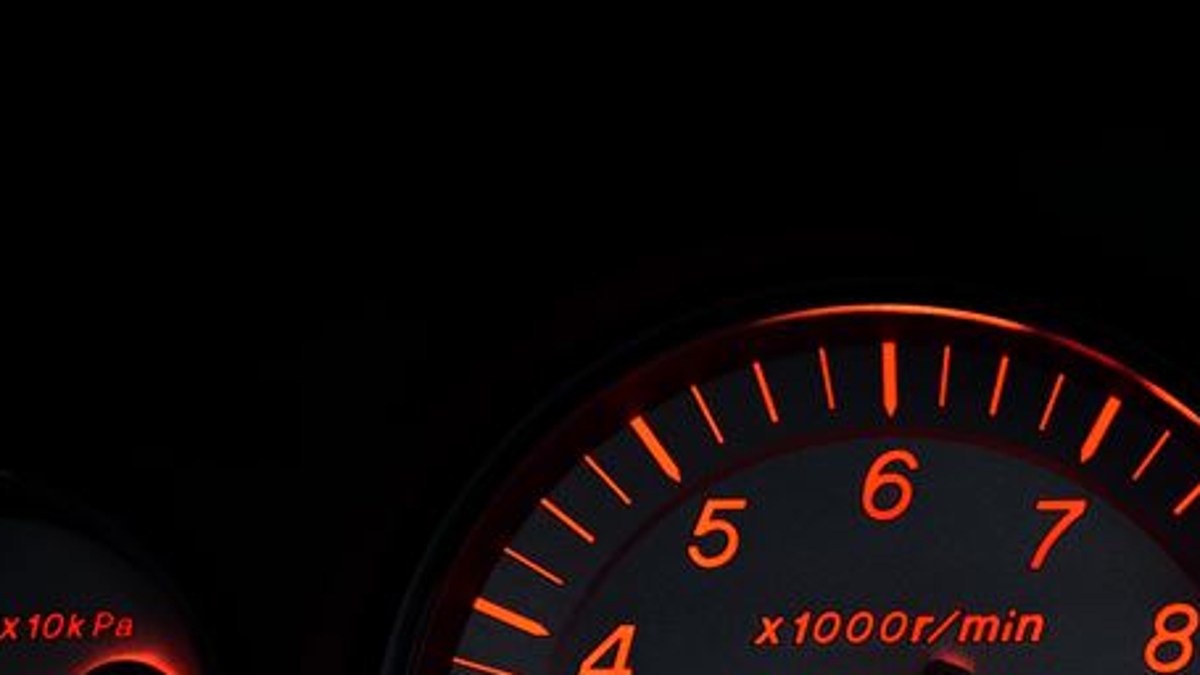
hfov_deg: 14.1
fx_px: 4837
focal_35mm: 152
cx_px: 870
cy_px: 721
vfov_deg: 7.9
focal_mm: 55
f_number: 3.5
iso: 7200
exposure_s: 1/60
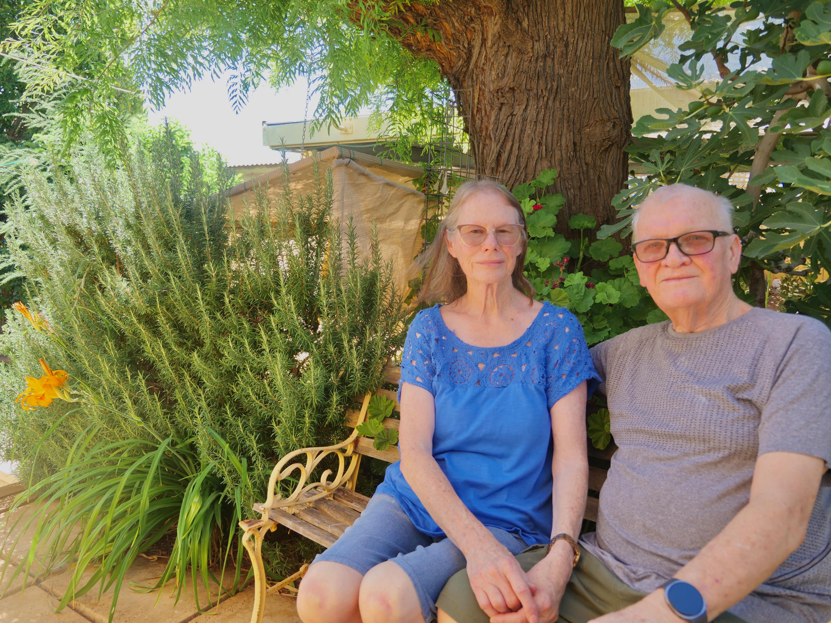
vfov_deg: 53.1
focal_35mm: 26
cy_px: 312
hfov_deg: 67.3
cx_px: 416
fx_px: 624
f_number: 2.8
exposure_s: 1/400
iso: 200
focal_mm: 13
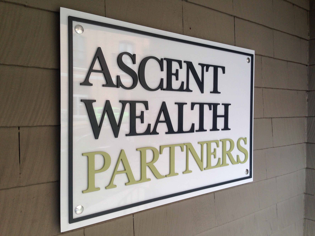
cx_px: 158
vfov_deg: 42.9
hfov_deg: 55.4
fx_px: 300
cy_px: 118
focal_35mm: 33
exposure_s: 1/120
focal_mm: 4.12
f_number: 2.4
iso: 64
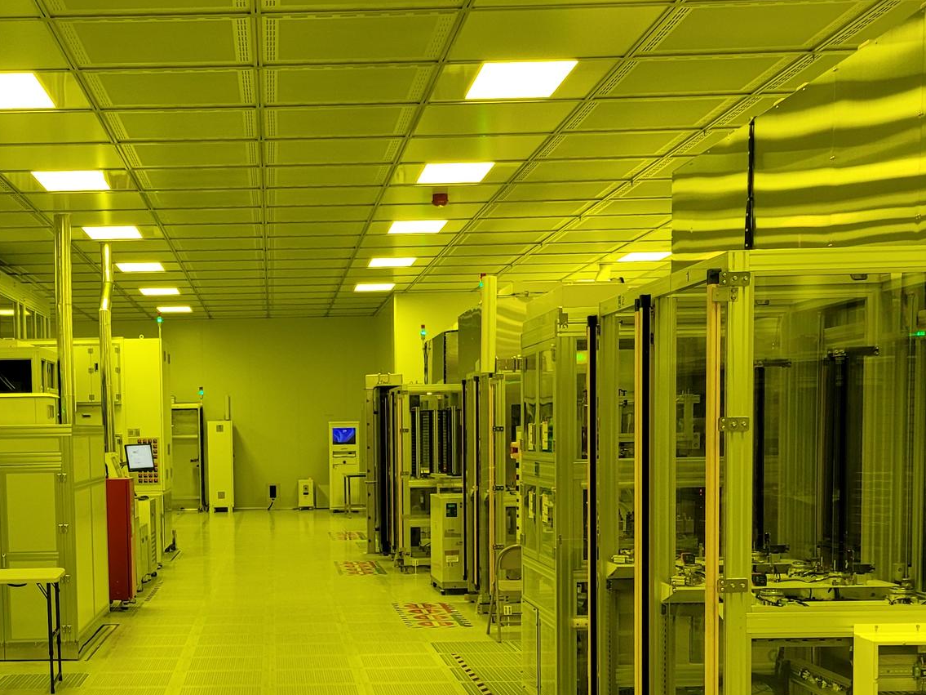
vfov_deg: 26.2
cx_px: 242
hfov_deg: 34.3
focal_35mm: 55
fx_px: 1471
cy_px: 537
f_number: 1.8
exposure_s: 1/120
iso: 100
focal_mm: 5.4
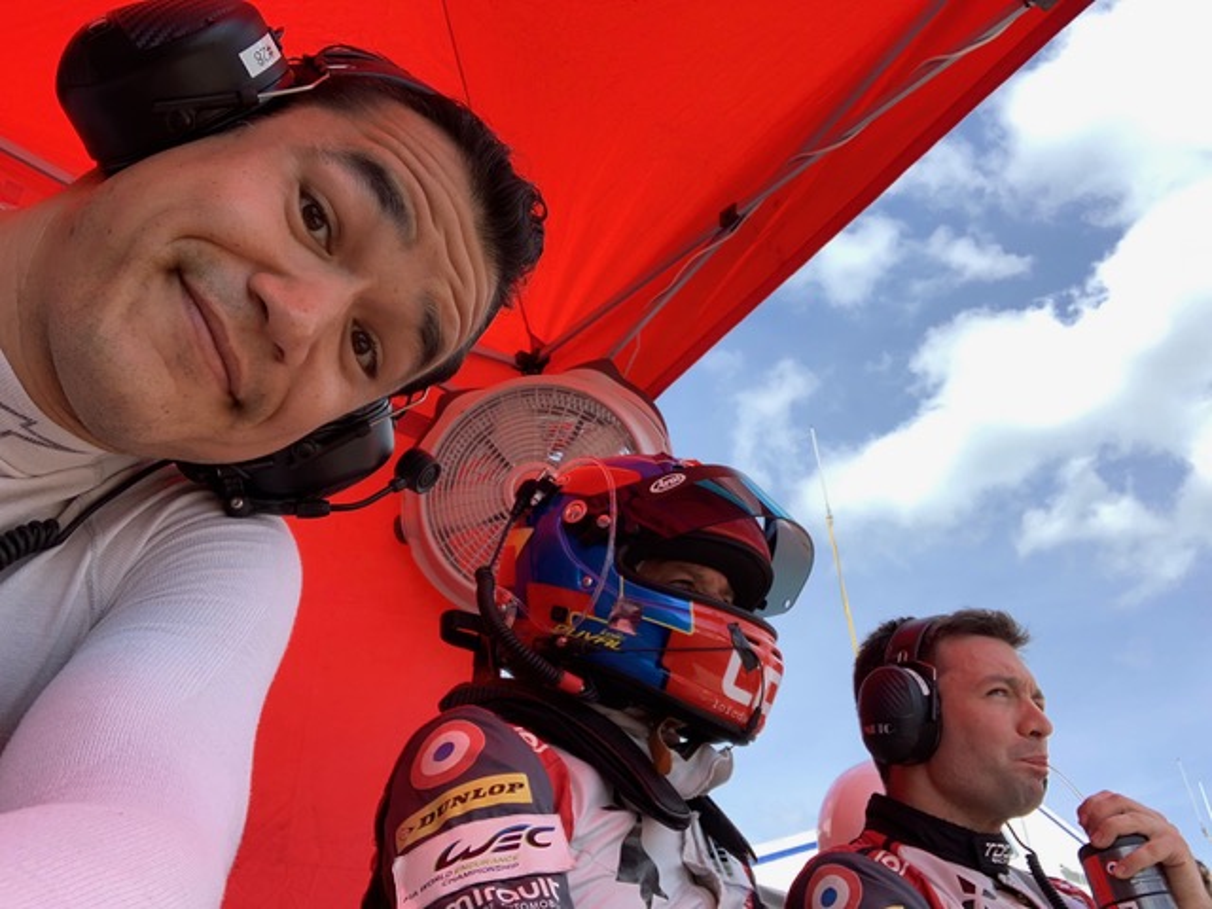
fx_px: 1120
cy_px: 454
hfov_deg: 56.8
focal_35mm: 32
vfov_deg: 44.2
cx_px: 606
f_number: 2.2
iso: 16
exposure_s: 1/199
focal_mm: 2.87
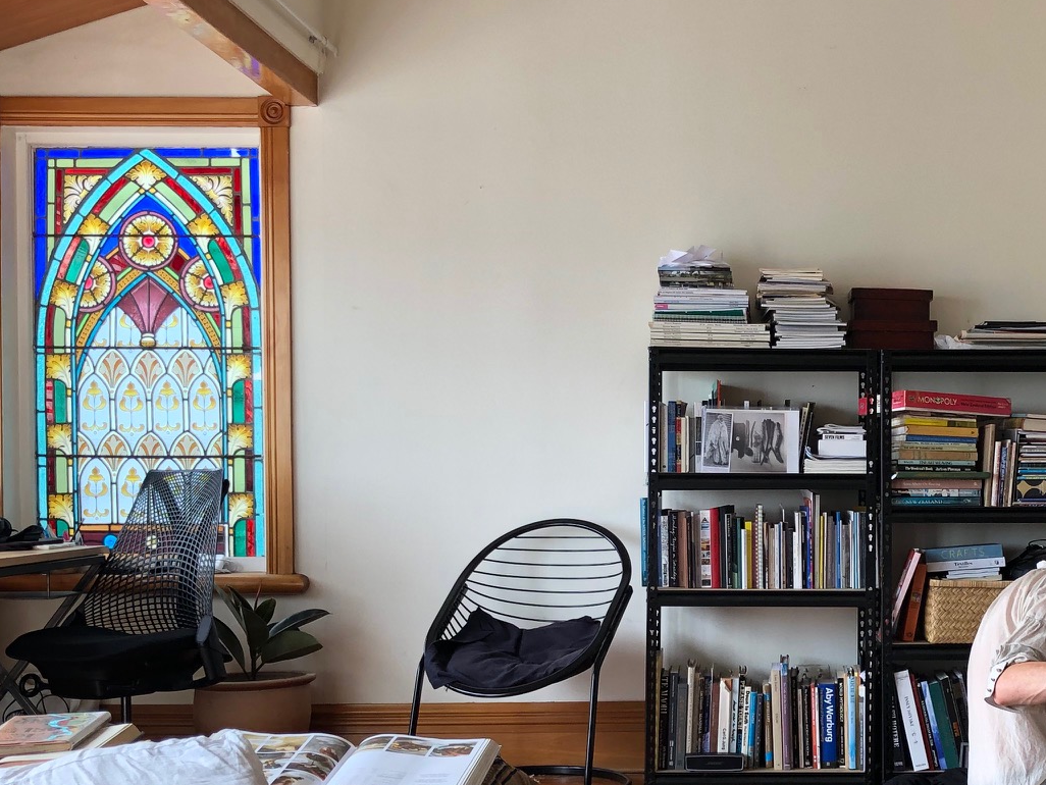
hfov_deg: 34.1
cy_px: 478
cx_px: 797
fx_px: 1662
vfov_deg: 26.5
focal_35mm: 55
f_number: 1.8
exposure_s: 1/120
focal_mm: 3.99
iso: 40
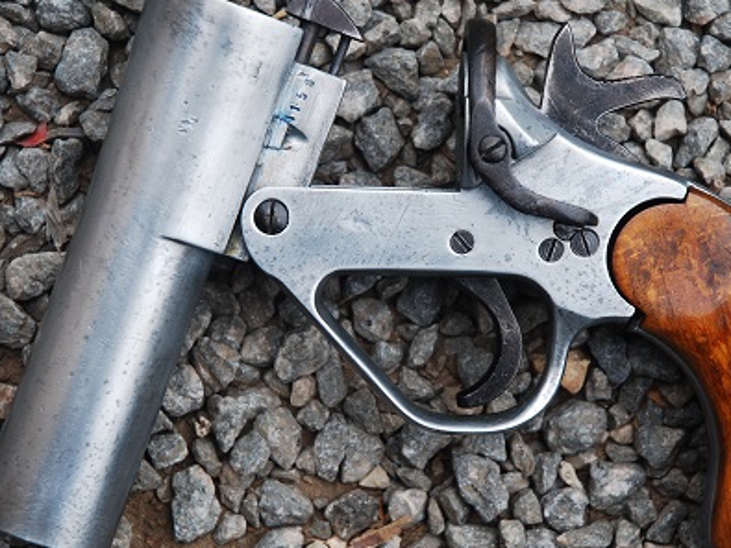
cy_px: 293
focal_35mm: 136
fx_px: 2871
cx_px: 390
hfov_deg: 14.5
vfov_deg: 10.9
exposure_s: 1/125
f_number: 4.5
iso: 200
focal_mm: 62
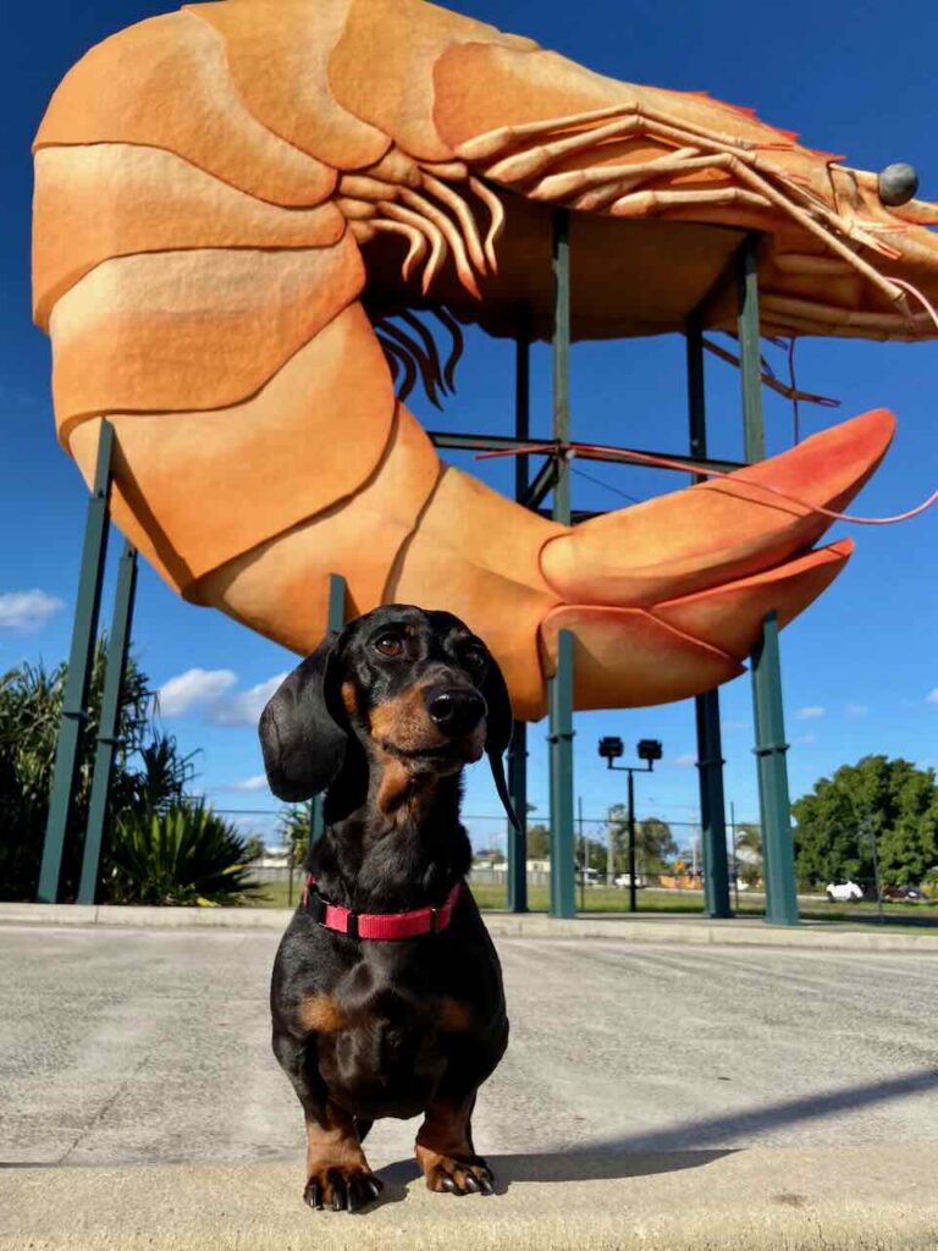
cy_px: 626
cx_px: 469
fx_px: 939
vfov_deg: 67.3
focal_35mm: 26
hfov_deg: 53.1
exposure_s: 1/2817
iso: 32
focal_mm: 4.25
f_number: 1.8
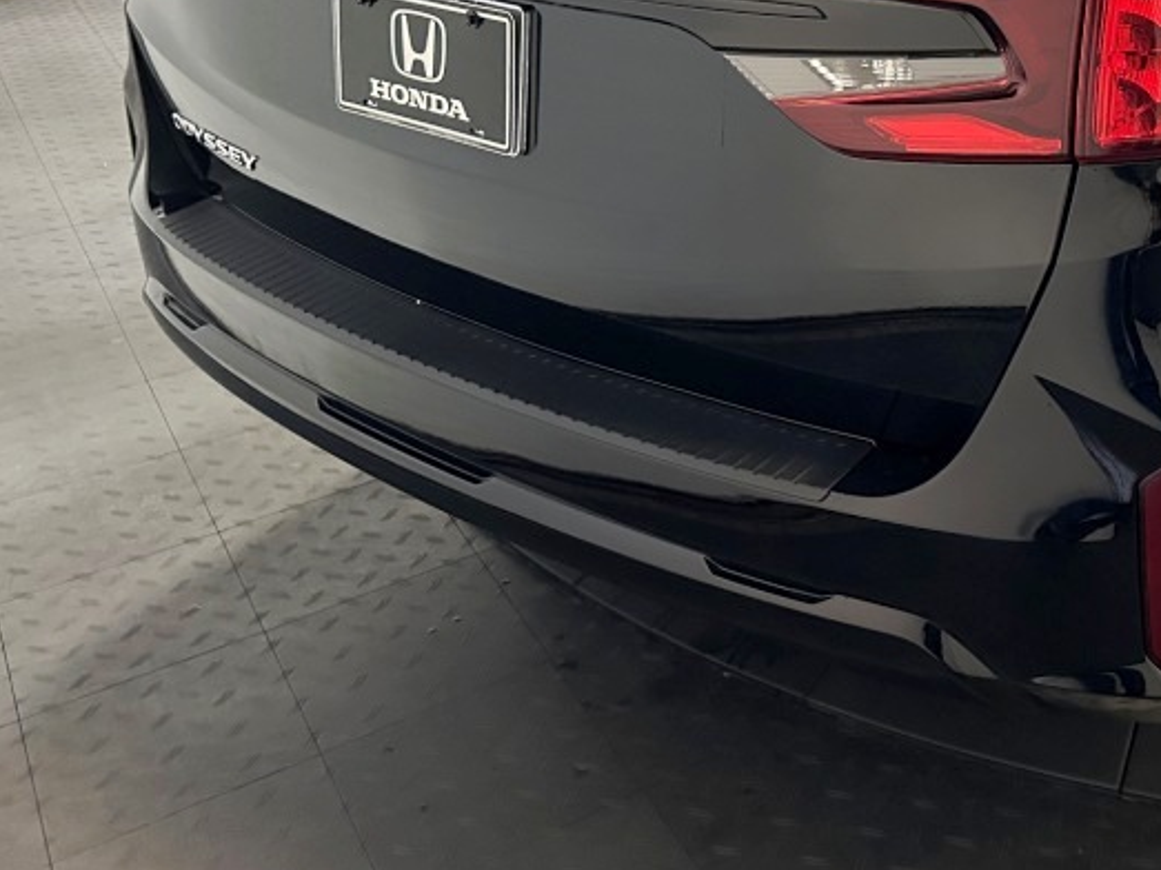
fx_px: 1576
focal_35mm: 47
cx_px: 1008
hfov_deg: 38.1
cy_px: 24
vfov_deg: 29.1
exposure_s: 1/60
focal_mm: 6.86
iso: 640
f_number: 1.78
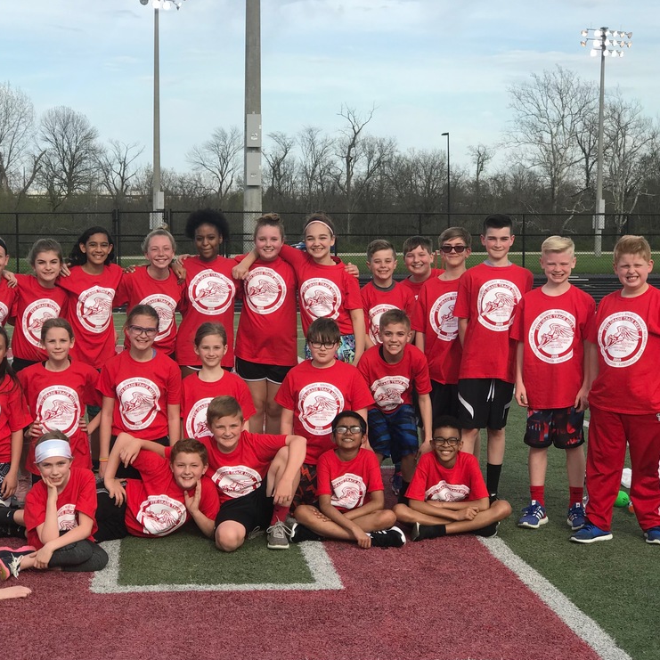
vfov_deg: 25.4
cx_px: 252
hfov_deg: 25.3
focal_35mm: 68
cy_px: 329
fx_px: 1467
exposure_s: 1/567
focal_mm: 6.6
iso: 20
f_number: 2.8
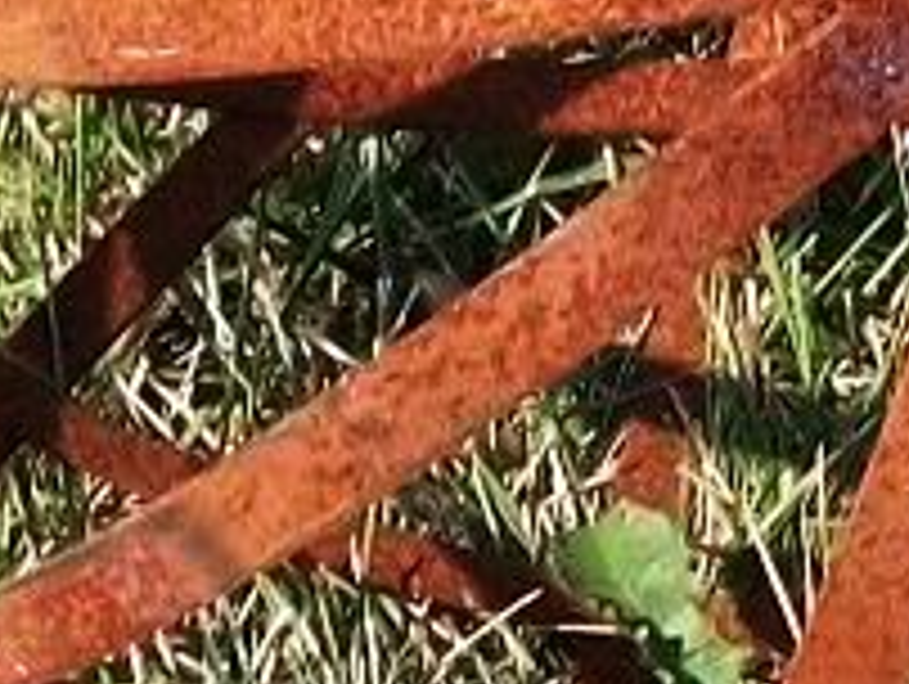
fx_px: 5994
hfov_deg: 8.6
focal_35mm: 228
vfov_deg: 6.4
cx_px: 1120
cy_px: -590
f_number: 4.8
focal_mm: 6
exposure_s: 1/400
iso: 80
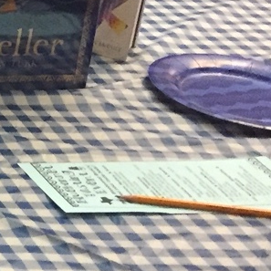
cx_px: -431
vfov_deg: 12.2
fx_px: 1249
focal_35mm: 141
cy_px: -39
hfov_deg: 10.3
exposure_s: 1/30
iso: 250
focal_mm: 4.15
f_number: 2.2
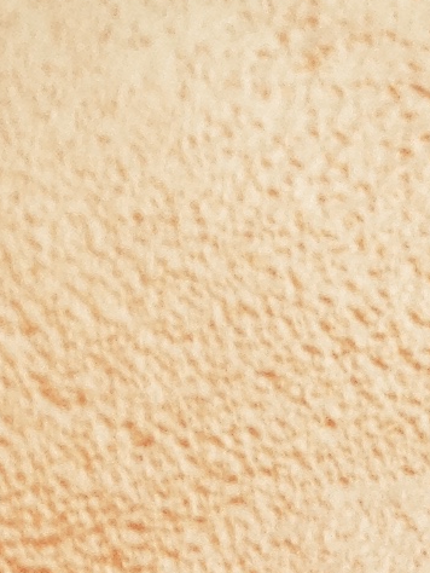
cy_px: 1432
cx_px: 176
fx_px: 3988
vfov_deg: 7.6
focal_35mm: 241
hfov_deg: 6.2
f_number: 2.4
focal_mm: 4.28
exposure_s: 1/60
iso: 64
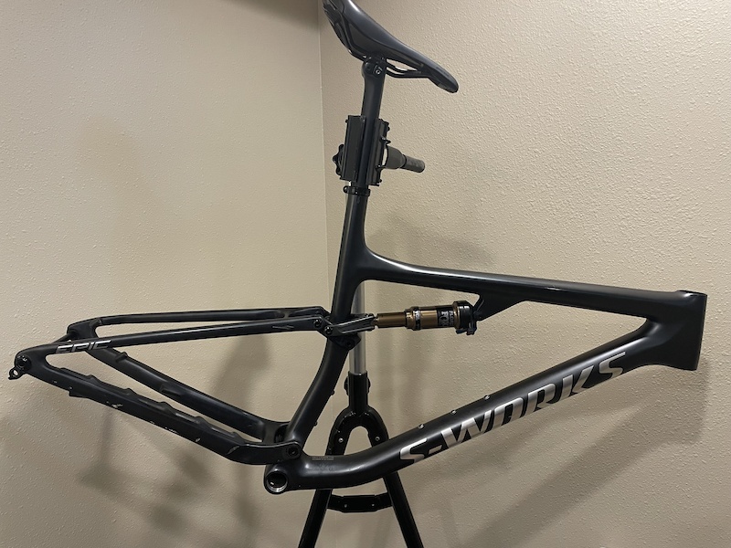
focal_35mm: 26
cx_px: 366
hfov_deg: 67.3
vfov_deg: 53.1
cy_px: 274
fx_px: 549
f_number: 1.6
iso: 200
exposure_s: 1/60
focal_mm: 4.2
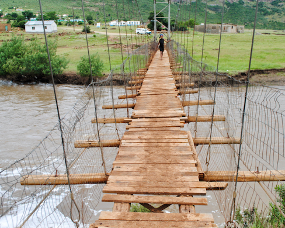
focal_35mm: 37
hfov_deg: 49.1
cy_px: 108
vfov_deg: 40.1
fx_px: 312
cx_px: 154
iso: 100
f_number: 7.1
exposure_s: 1/200
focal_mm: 20
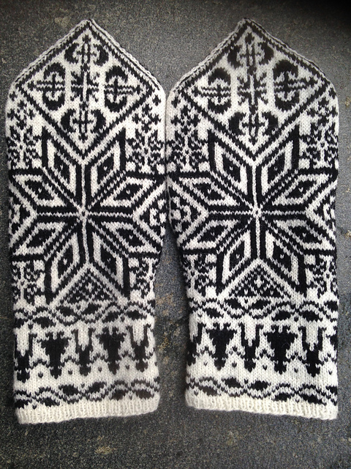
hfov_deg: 42.9
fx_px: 446
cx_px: 176
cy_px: 234
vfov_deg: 55.4
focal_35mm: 33
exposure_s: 1/120
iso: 50
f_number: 2.4
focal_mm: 4.12
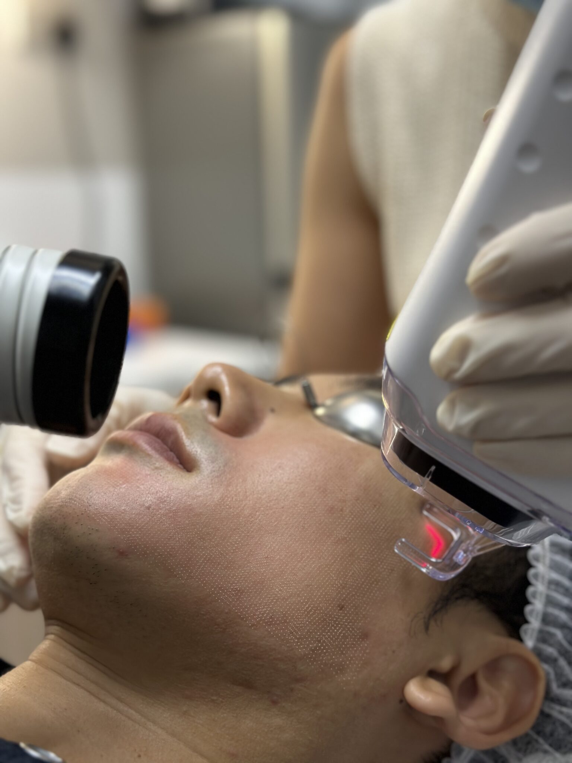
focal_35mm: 48
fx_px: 1058
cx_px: 286
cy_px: 382
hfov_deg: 30.3
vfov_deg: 39.7
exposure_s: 1/60
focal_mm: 6.86
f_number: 1.78
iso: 200
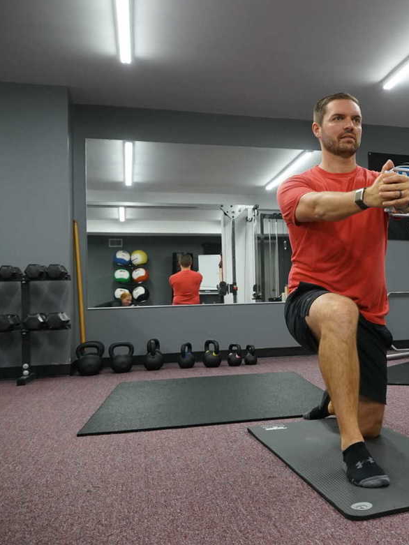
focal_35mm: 39
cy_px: 272
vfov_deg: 47.9
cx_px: 363
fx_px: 614
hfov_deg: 34.9
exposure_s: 1/160
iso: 1250
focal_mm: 18
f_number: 4
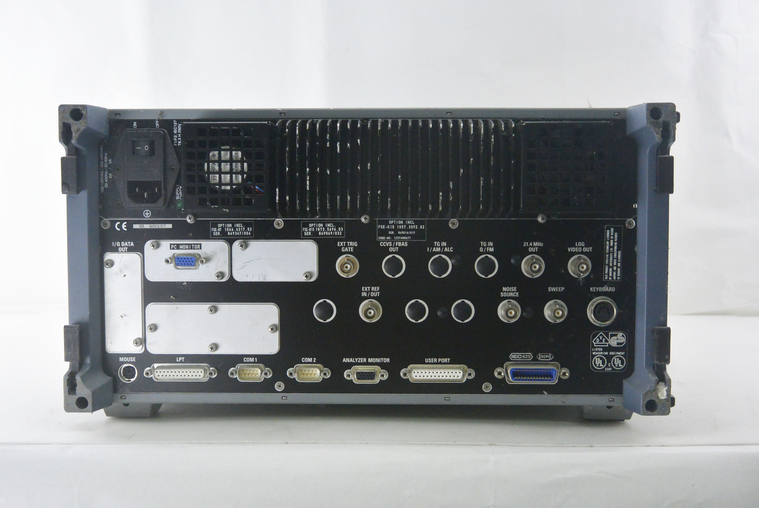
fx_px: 739
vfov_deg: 38.0
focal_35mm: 35
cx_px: 380
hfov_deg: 54.4
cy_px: 254
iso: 800
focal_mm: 13
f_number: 3.8
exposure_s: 1/125
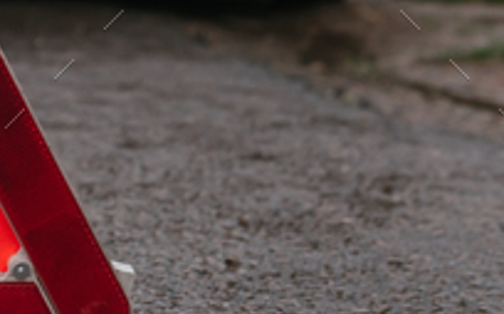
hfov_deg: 15.1
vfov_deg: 9.7
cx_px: -121
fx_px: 1825
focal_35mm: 133
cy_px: -12
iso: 400
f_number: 5
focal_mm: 45
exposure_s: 1/50
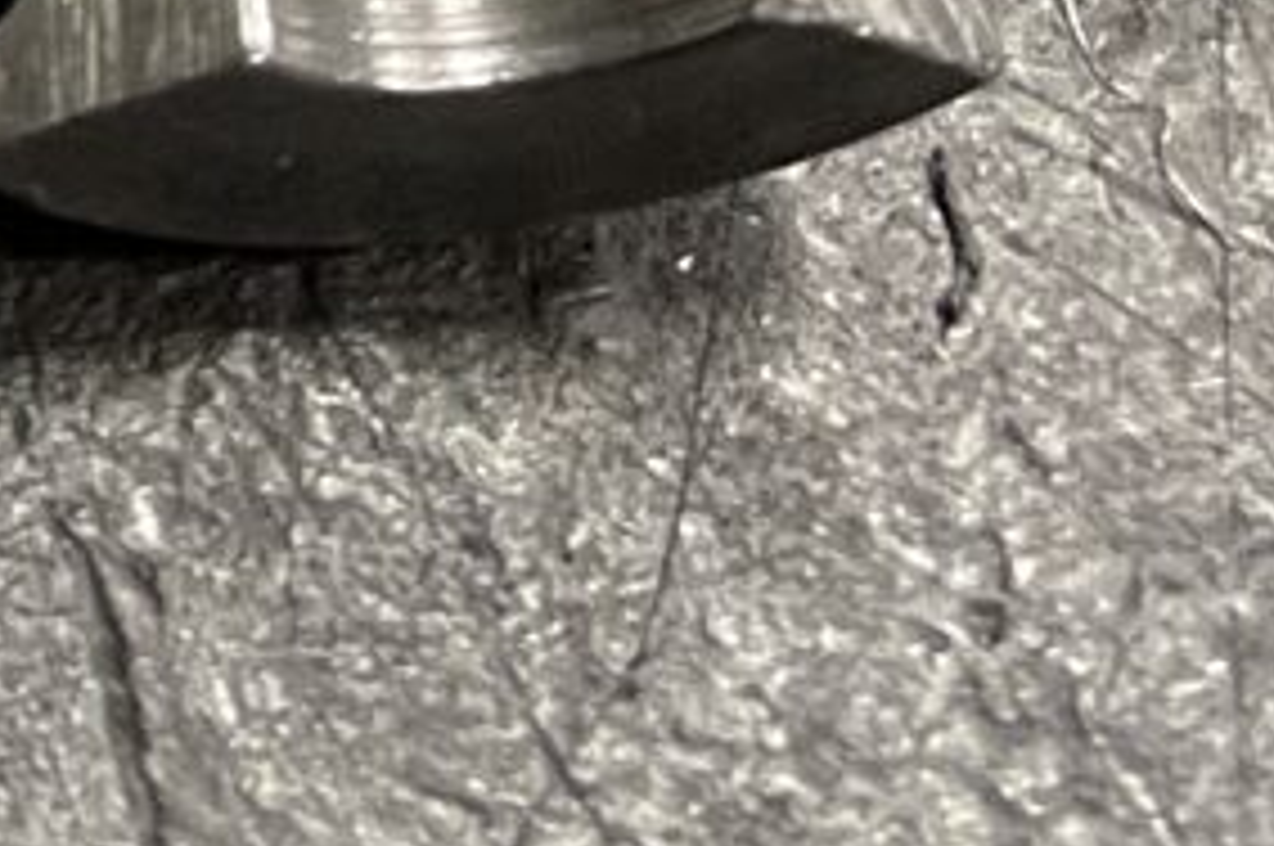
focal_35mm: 196
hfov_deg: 9.4
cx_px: -1715
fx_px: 6928
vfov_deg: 5.9
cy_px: -2583
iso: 200
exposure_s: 1/60
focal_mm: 4.2
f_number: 1.6
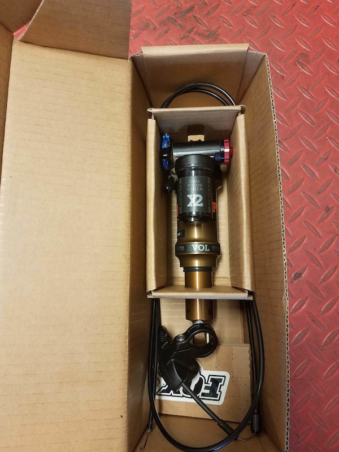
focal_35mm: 26
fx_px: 339
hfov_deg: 53.1
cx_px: 170
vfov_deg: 67.3
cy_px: 226
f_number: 1.7
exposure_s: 1/24
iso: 160
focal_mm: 4.2
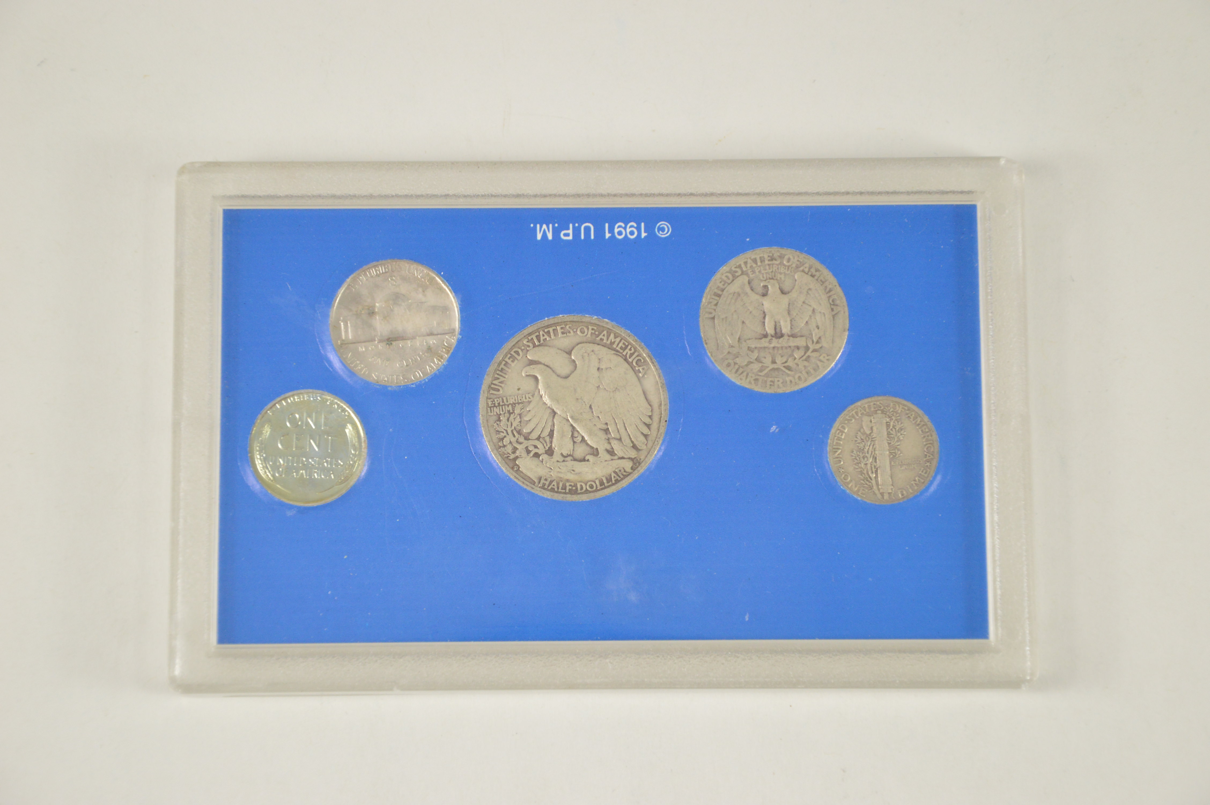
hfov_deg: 19.5
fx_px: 3526
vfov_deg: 13.0
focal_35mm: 105
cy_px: 402
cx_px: 605
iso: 800
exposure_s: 1/160
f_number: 6.3
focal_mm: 70
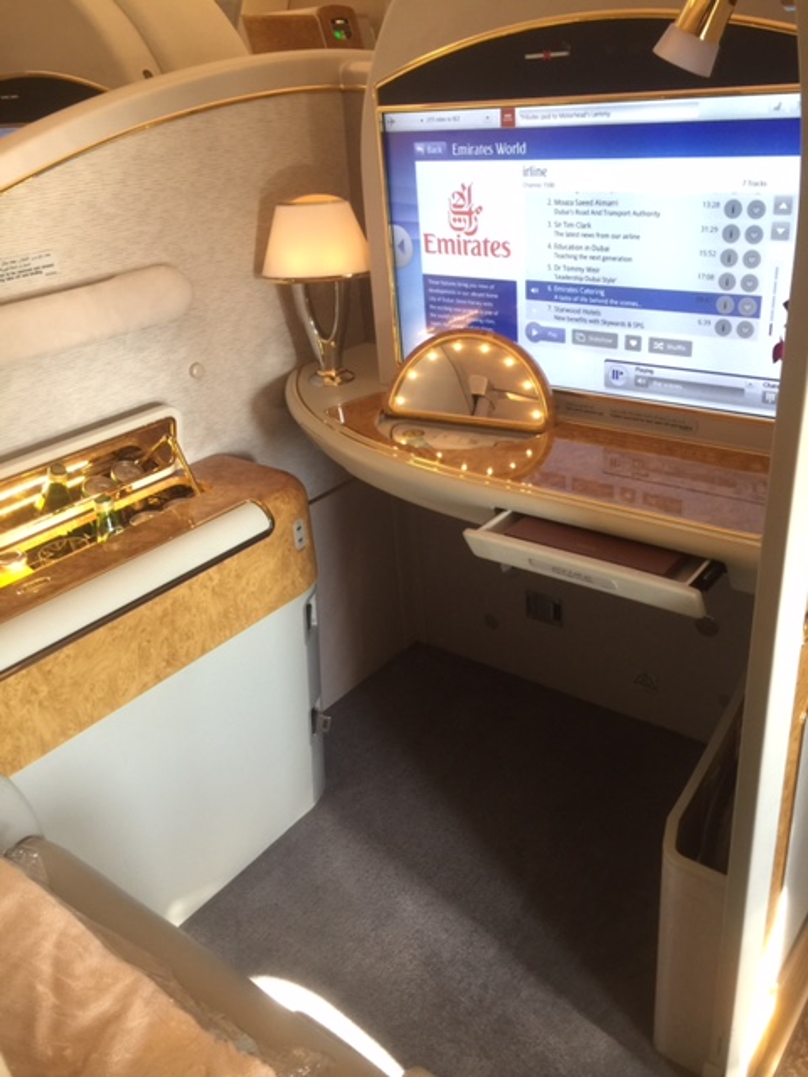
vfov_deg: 61.7
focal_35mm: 29
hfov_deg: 48.2
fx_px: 903
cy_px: 538
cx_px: 404
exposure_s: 1/17
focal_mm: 4.15
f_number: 2.2
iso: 64
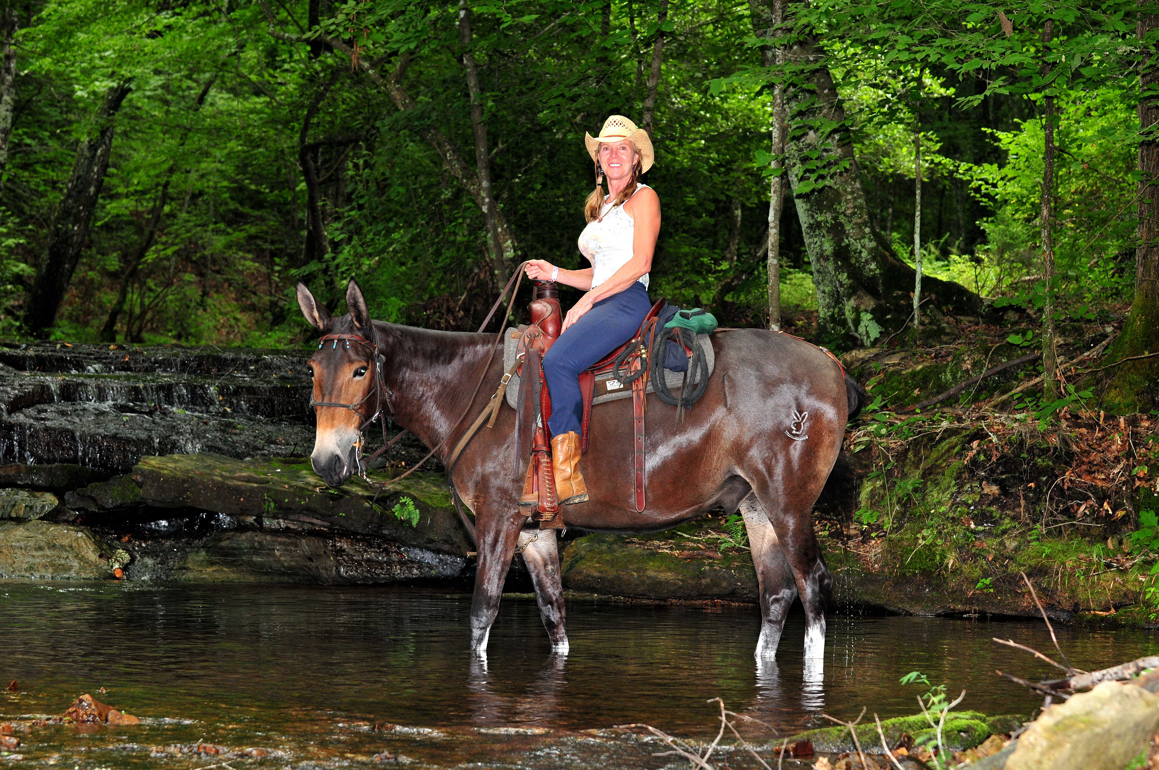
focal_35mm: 117
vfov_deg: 11.7
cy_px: 385
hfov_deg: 17.5
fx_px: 3762
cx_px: 580
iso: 500
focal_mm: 78
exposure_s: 1/200
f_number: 4.5
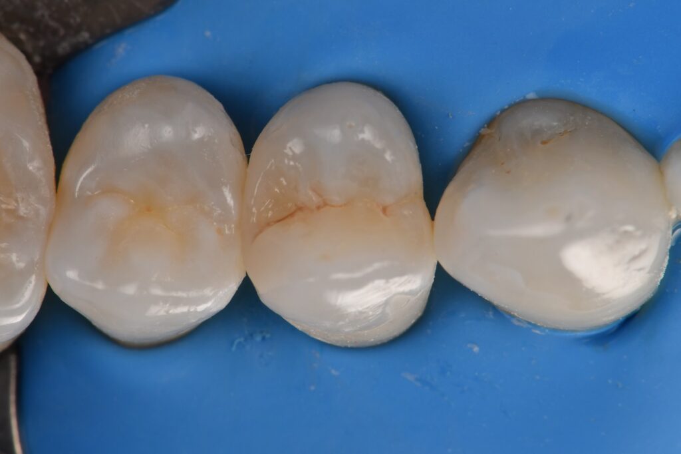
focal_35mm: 157
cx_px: 340
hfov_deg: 13.1
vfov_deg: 8.7
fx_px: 2969
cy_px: 227
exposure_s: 1/160
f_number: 32
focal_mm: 105
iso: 200
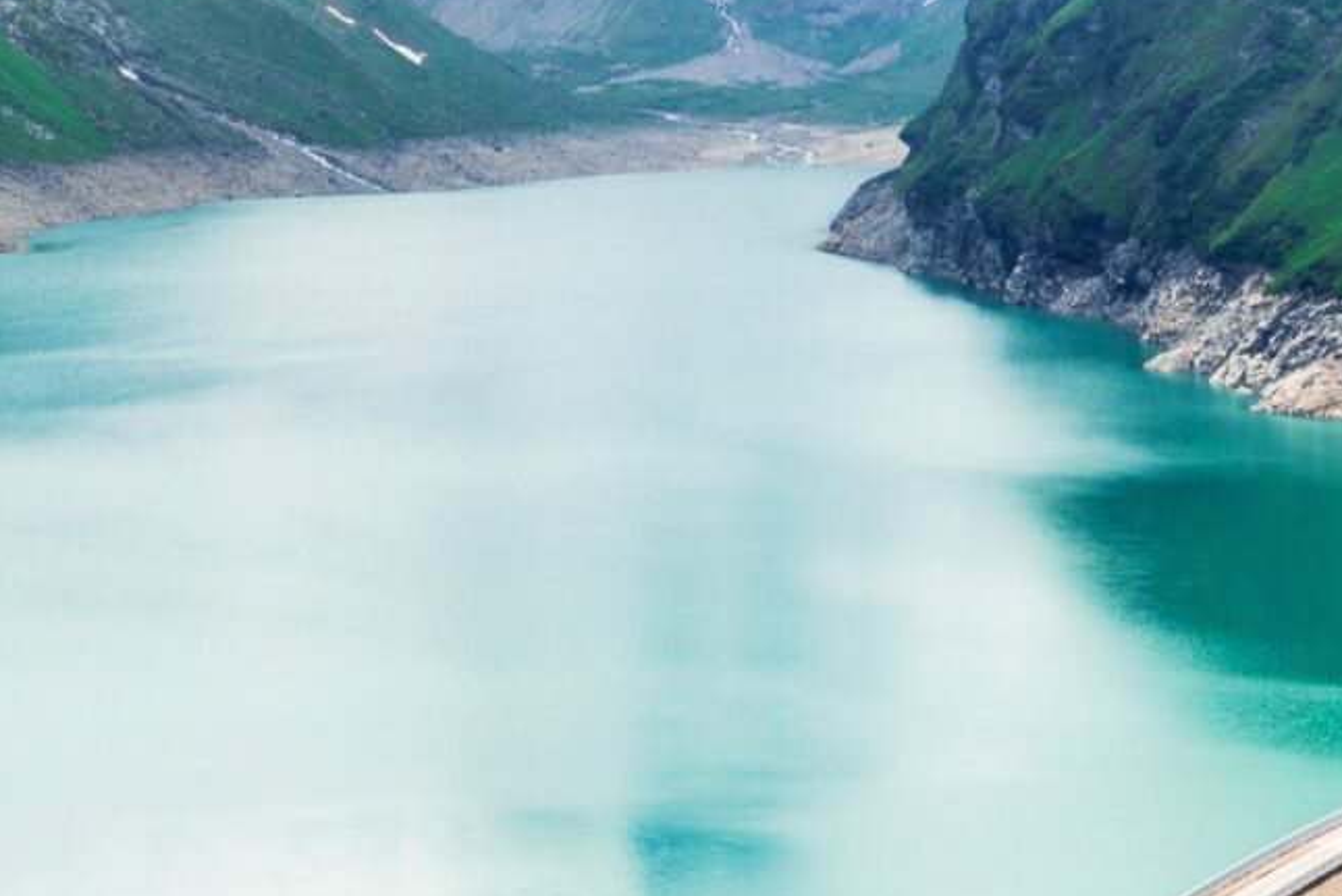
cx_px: 1292
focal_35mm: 111
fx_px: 4138
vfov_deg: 12.3
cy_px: 519
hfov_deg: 18.0
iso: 100
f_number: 16
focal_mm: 28
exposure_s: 1/80
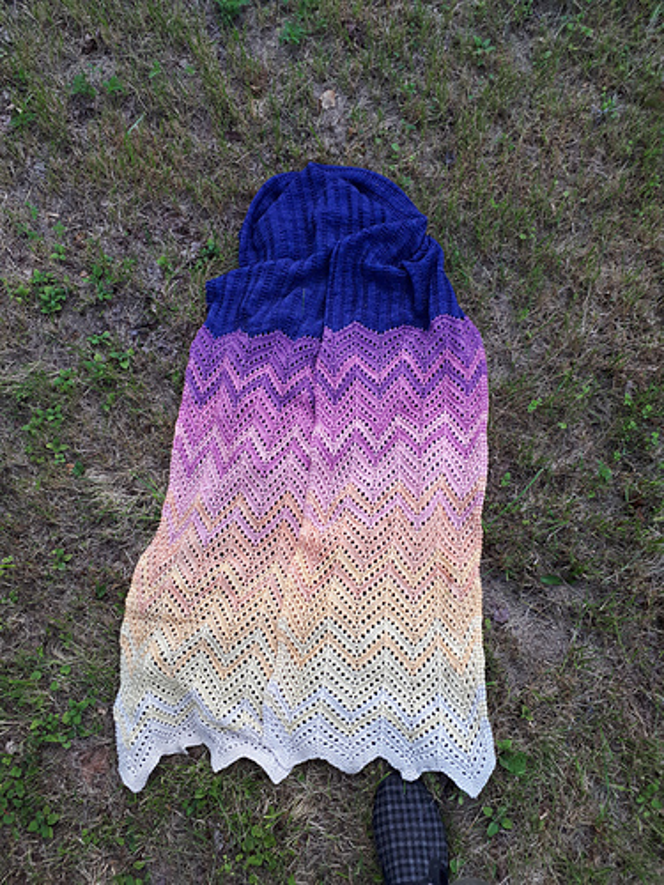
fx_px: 691
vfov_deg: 65.3
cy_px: 442
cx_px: 332
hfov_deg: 51.4
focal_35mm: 27
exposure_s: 1/171
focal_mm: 3.6
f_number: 1.9
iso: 40
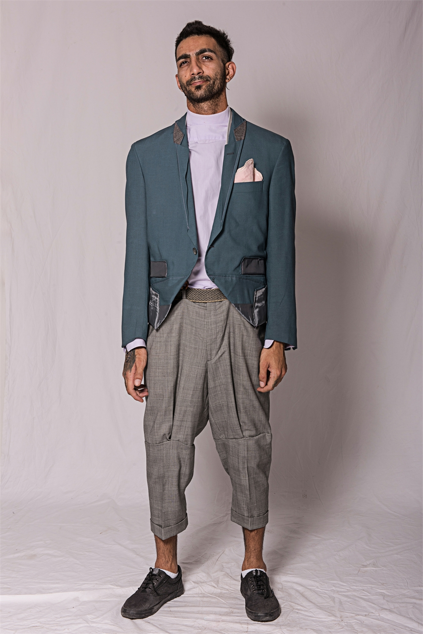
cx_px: 212
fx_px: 986
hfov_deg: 24.2
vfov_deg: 35.6
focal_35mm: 56
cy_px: 317
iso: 125
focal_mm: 56
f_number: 13
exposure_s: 1/160
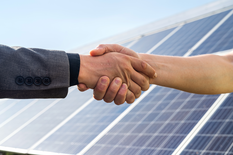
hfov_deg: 39.6
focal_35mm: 50
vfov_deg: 27.0
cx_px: 116
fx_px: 324
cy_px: 78
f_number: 6.3
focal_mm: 50
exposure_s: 1/400
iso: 200
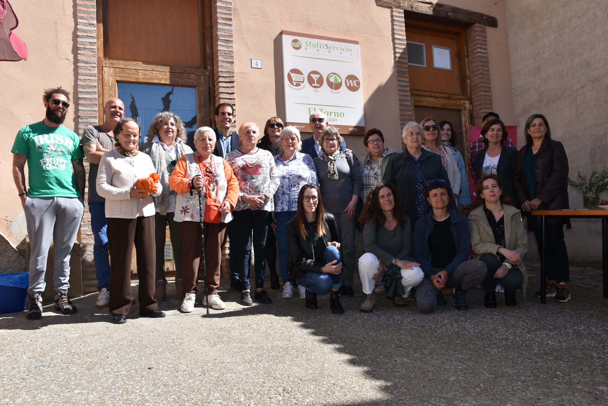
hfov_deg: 61.9
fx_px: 507
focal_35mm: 30
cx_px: 304
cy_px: 203
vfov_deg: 43.6
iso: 100
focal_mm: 20
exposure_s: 1/200
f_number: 8
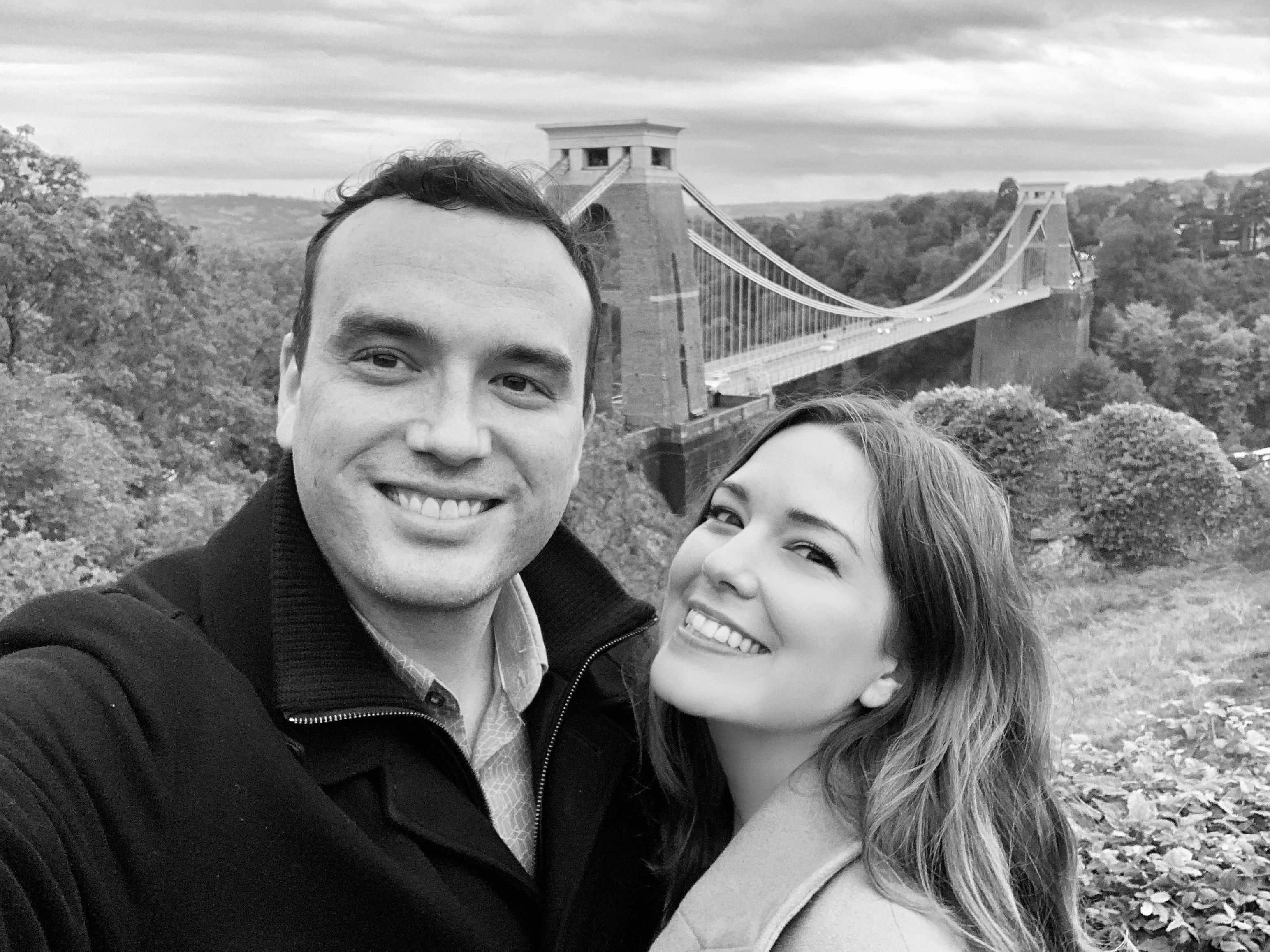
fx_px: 1174
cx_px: 635
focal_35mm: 32
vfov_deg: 44.2
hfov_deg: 56.8
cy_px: 476
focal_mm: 2.87
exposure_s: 1/76
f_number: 2.2
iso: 64
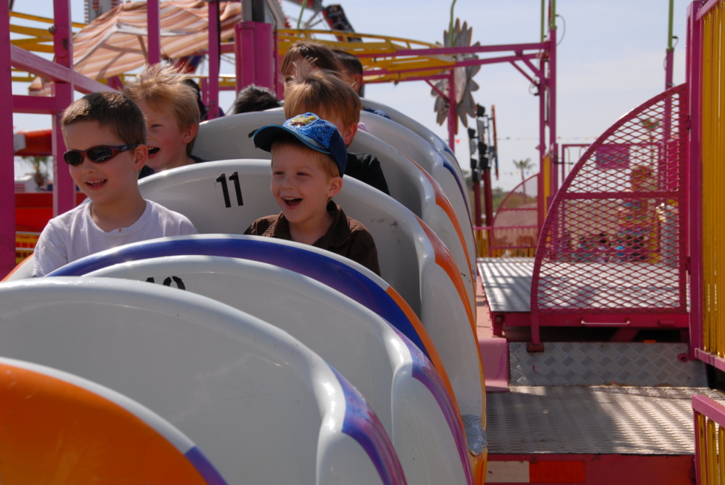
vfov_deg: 16.3
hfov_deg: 24.2
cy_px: 242
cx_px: 362
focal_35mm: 84
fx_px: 1694
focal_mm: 56
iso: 200
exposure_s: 1/500
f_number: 11
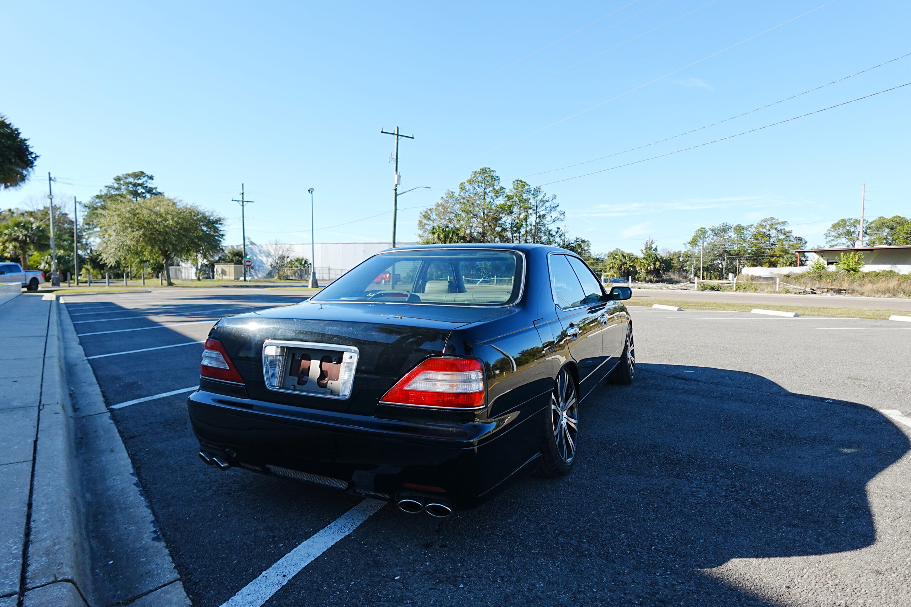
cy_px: 304
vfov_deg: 61.9
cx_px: 456
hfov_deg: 84.0
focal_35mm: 20
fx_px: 506
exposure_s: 1/2000
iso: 125
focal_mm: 7.6
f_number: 2
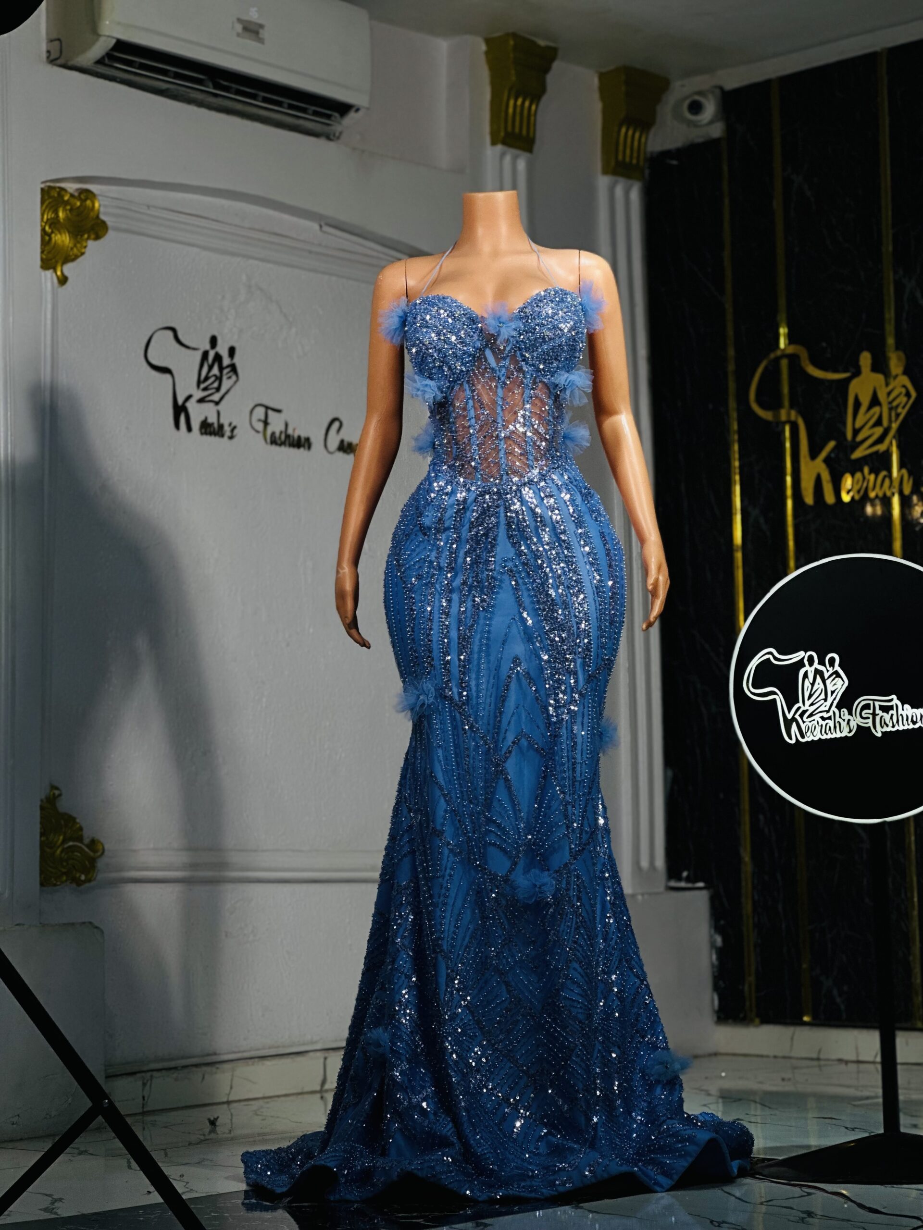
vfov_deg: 25.3
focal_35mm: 77
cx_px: 462
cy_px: 615
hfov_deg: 19.1
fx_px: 2738
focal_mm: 9
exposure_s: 1/153
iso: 20
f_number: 2.8
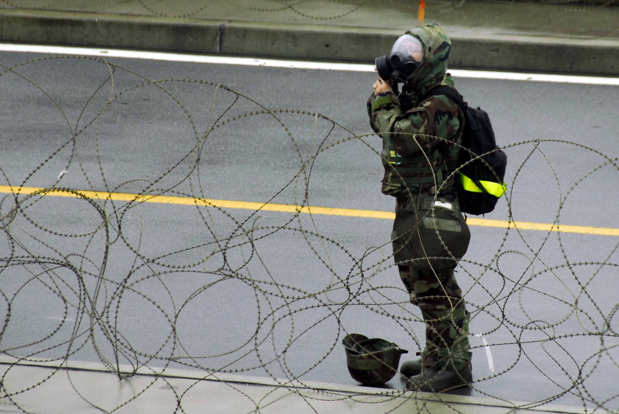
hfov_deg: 6.9
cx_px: 310
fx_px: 5164
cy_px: 207
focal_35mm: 300
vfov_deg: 4.6
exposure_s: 1/200
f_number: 5.6
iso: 250
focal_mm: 200
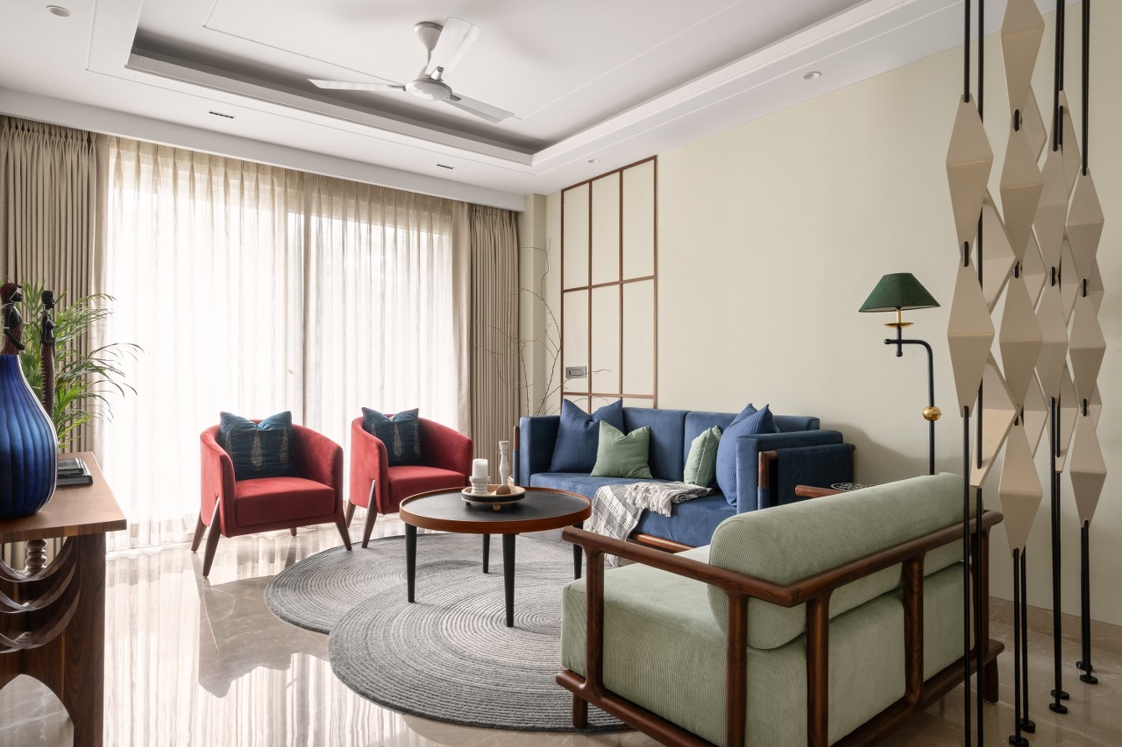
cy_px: 374
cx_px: 561
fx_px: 654
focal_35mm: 21
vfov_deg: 59.5
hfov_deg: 81.2
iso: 200
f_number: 16
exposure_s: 1.3
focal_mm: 21
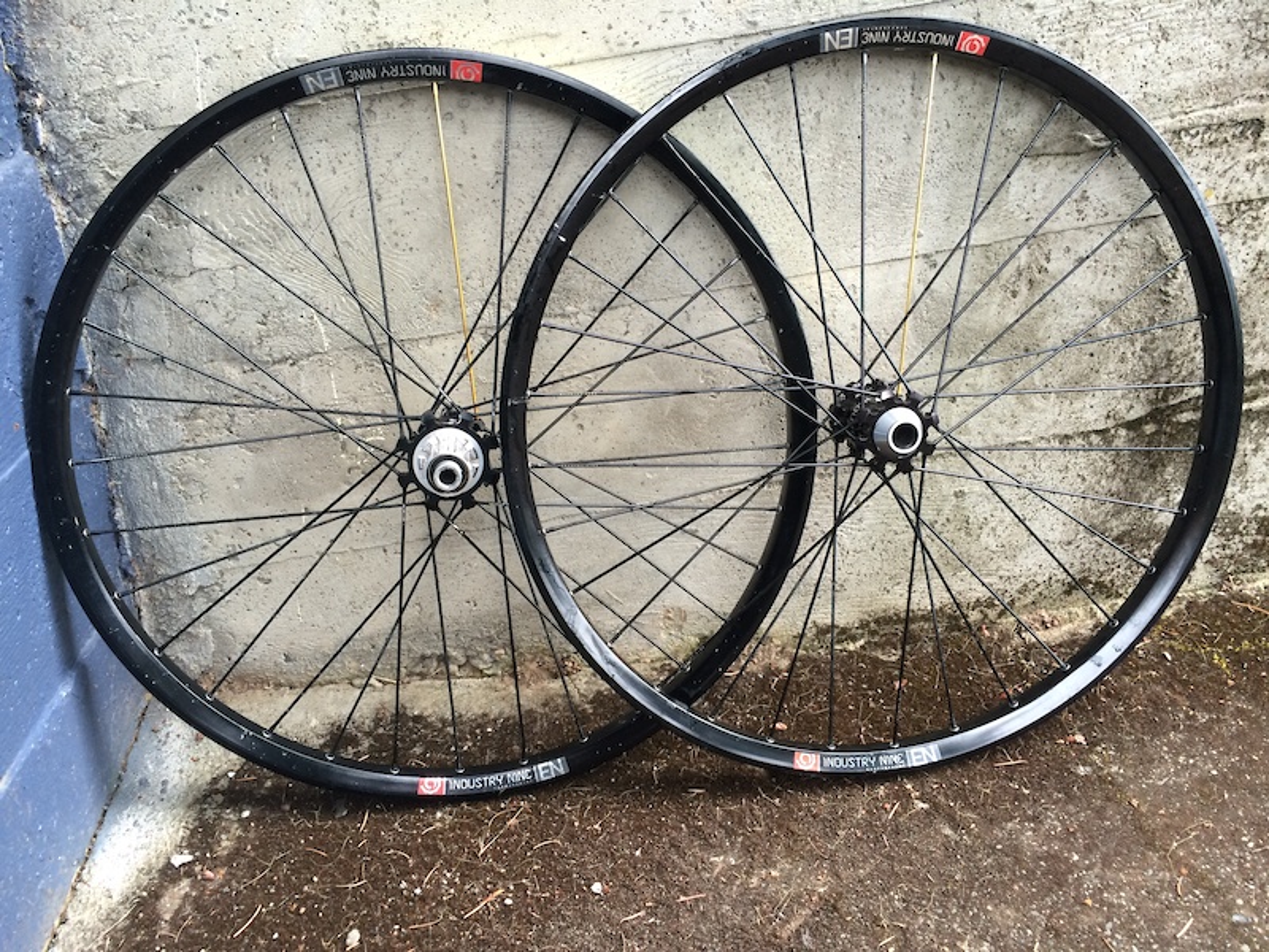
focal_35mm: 29
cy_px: 476
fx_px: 1063
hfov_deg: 61.7
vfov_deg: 48.2
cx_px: 634
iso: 32
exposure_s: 1/30
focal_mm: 4.15
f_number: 2.2
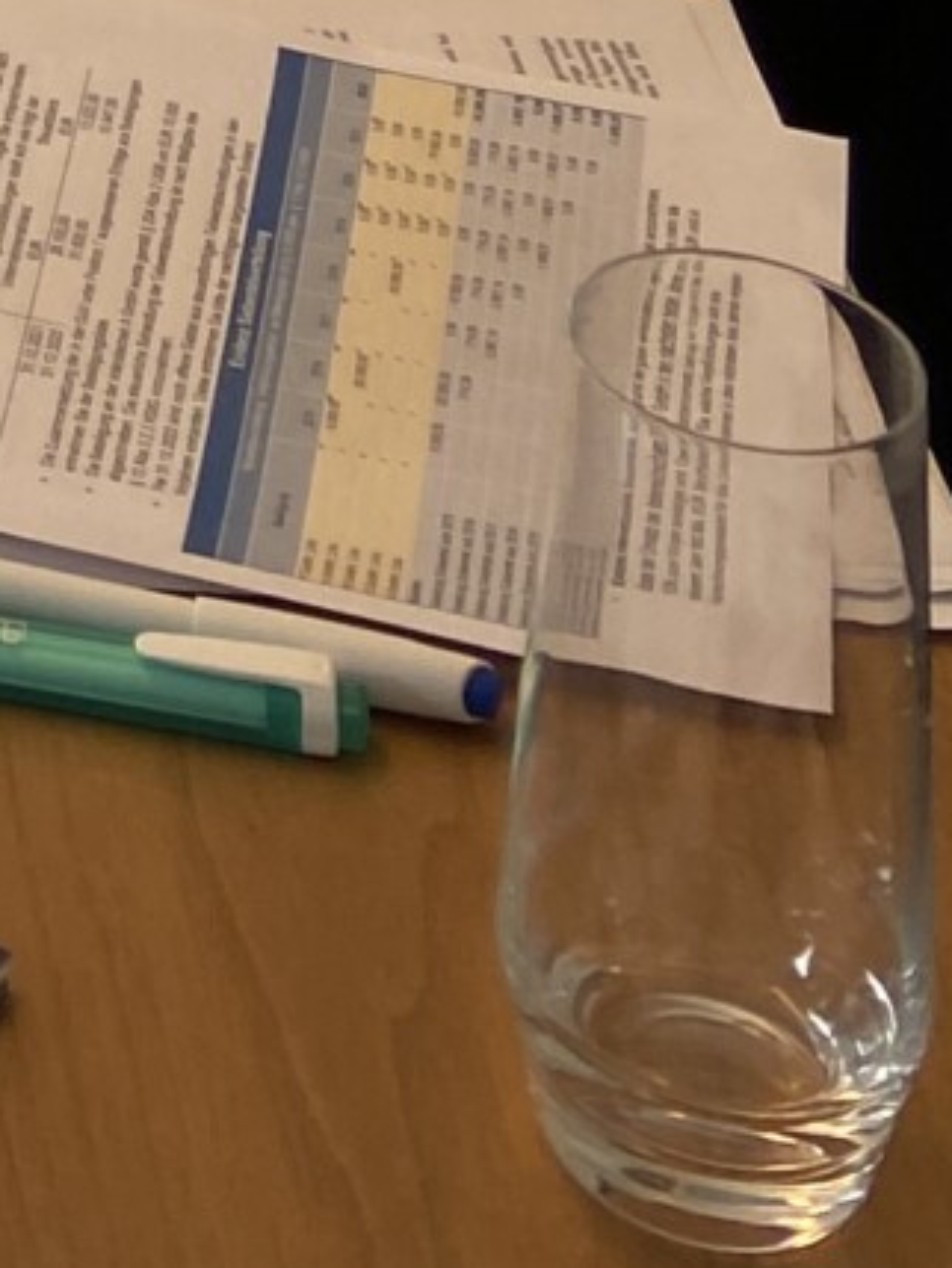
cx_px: -1289
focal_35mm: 155
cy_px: -2427
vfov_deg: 9.9
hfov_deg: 8.7
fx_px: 5681
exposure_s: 1/205
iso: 32
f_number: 1.8
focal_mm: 4.25
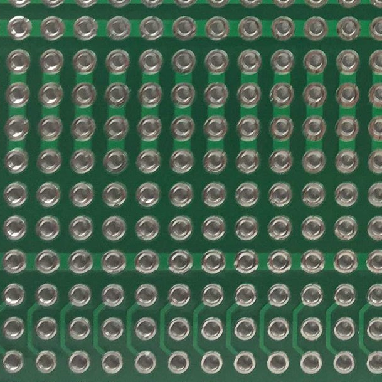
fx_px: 1261
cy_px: -103
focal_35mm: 101
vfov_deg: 16.4
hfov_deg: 16.1
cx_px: 533
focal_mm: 4.15
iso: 50
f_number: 2.2
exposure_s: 1/100
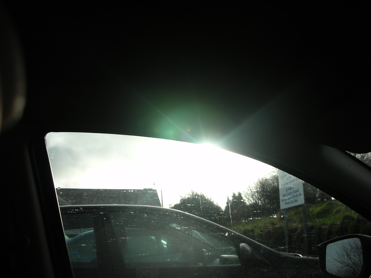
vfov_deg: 40.7
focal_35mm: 35
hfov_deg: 52.6
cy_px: 139
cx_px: 186
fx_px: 375
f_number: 3
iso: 50
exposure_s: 1/500
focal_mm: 5.8
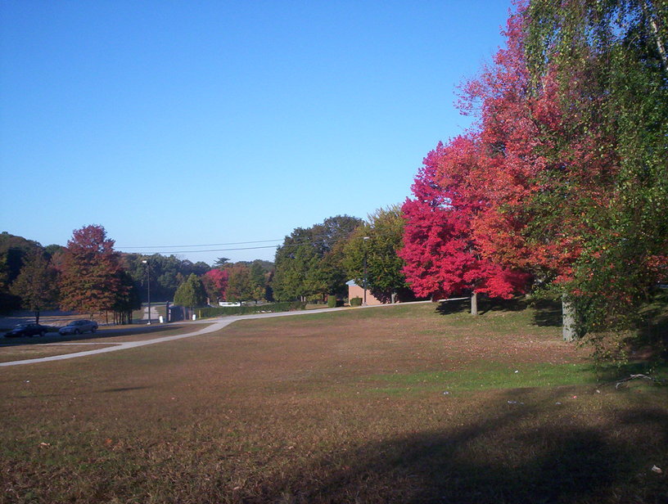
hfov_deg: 48.9
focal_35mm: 38
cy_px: 252
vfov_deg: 37.9
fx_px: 735
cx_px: 334
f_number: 4.5
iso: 100
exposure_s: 1/779
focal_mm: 4.99
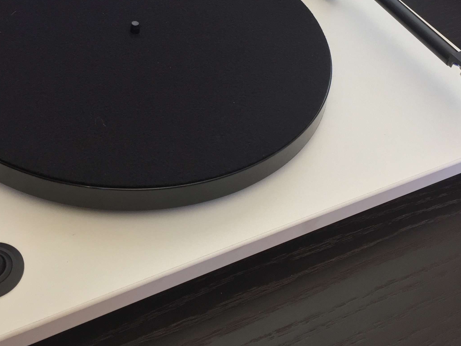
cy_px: 104
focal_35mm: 46
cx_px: 223
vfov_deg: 31.2
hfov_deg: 41.2
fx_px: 613
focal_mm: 4.15
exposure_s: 1/33
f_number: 2.2
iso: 80
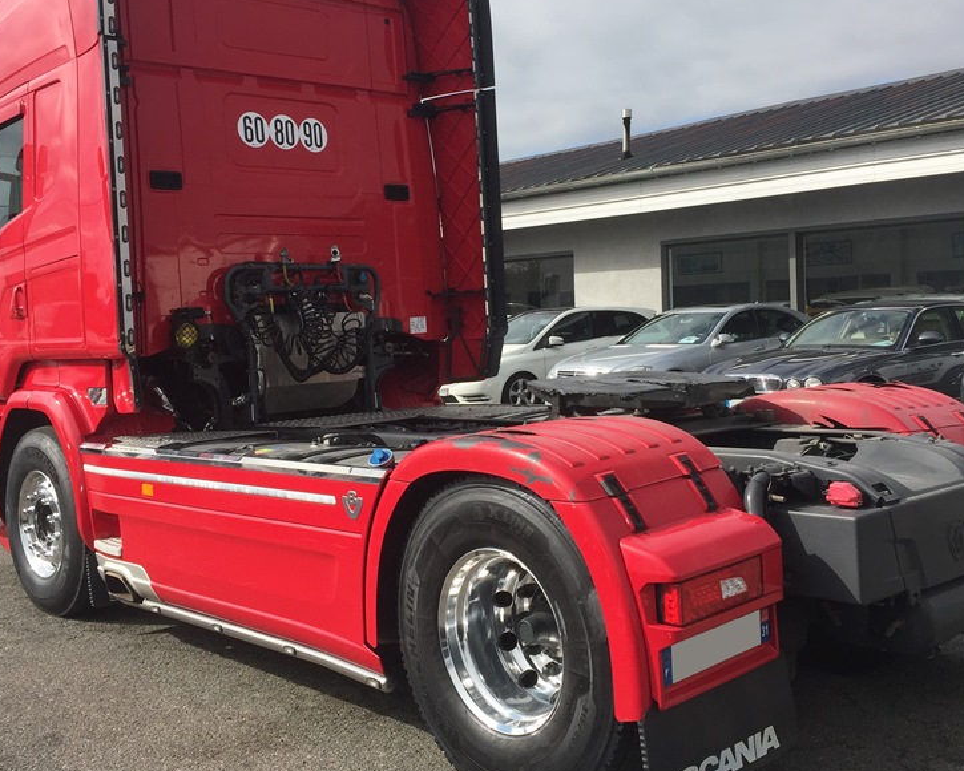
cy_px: 343
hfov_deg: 45.8
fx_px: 1141
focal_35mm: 40
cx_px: 469
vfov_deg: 37.3
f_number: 2.2
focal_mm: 4.15
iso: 32
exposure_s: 1/2475
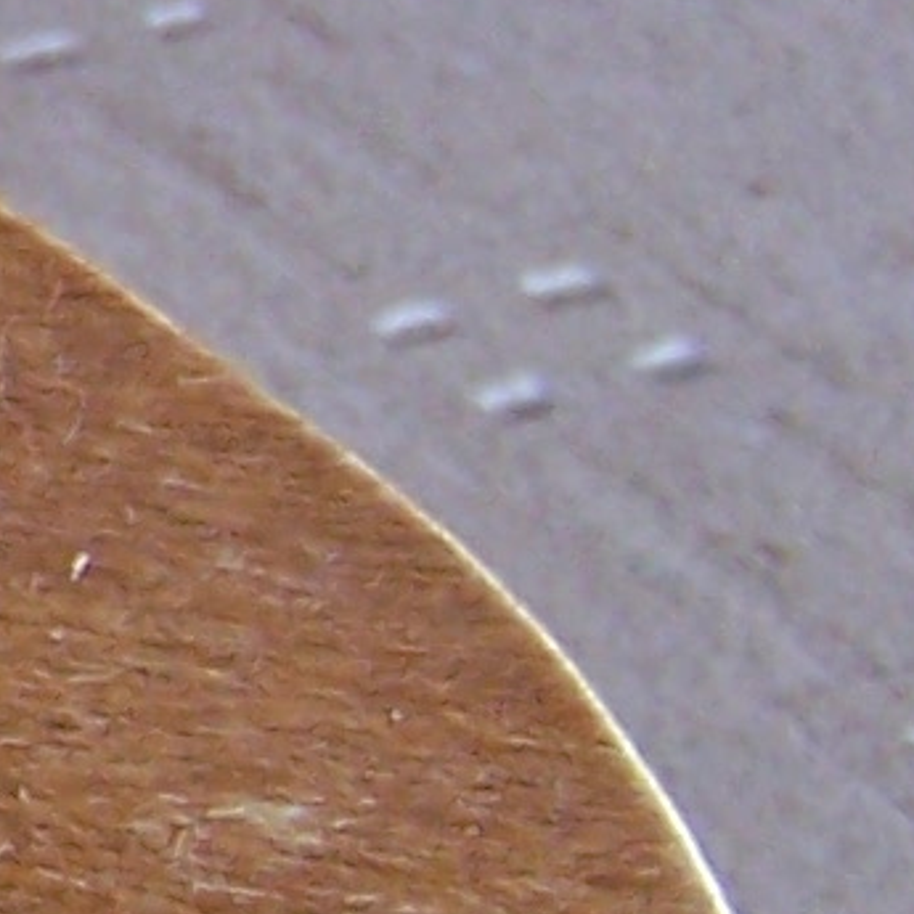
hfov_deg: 6.9
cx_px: -1931
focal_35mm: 224
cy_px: 297
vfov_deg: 7.8
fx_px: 6691
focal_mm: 6.3
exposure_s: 1/15
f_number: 2.8
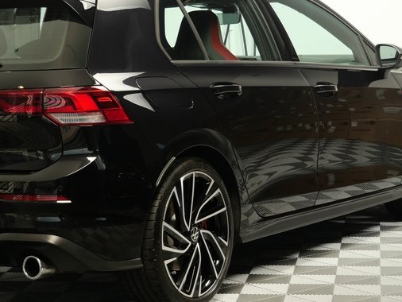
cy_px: 161
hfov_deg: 20.9
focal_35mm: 93
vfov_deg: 15.9
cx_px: 114
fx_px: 1081
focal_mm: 23
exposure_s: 1/250
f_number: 4.3
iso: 250
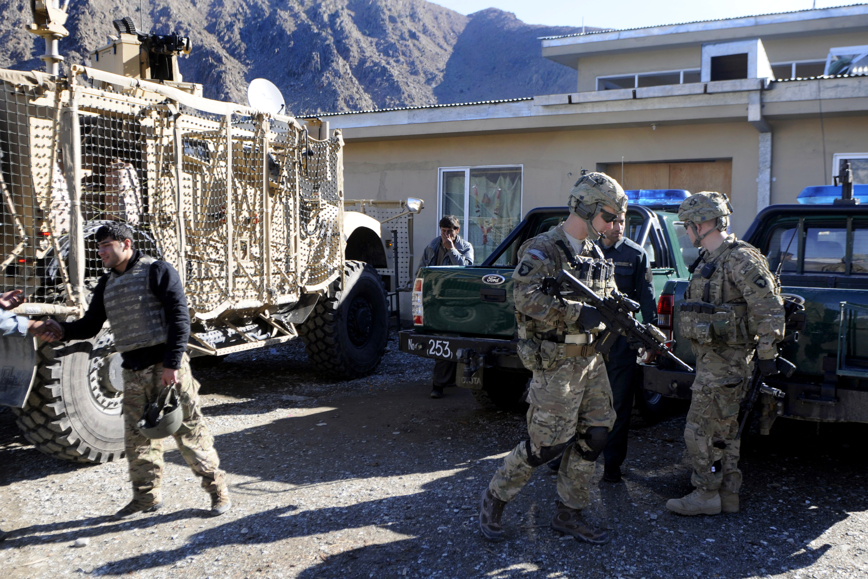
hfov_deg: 53.1
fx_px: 868
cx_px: 434
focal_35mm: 36
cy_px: 290
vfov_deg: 36.9
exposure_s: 1/640
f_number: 4
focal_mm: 24
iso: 200
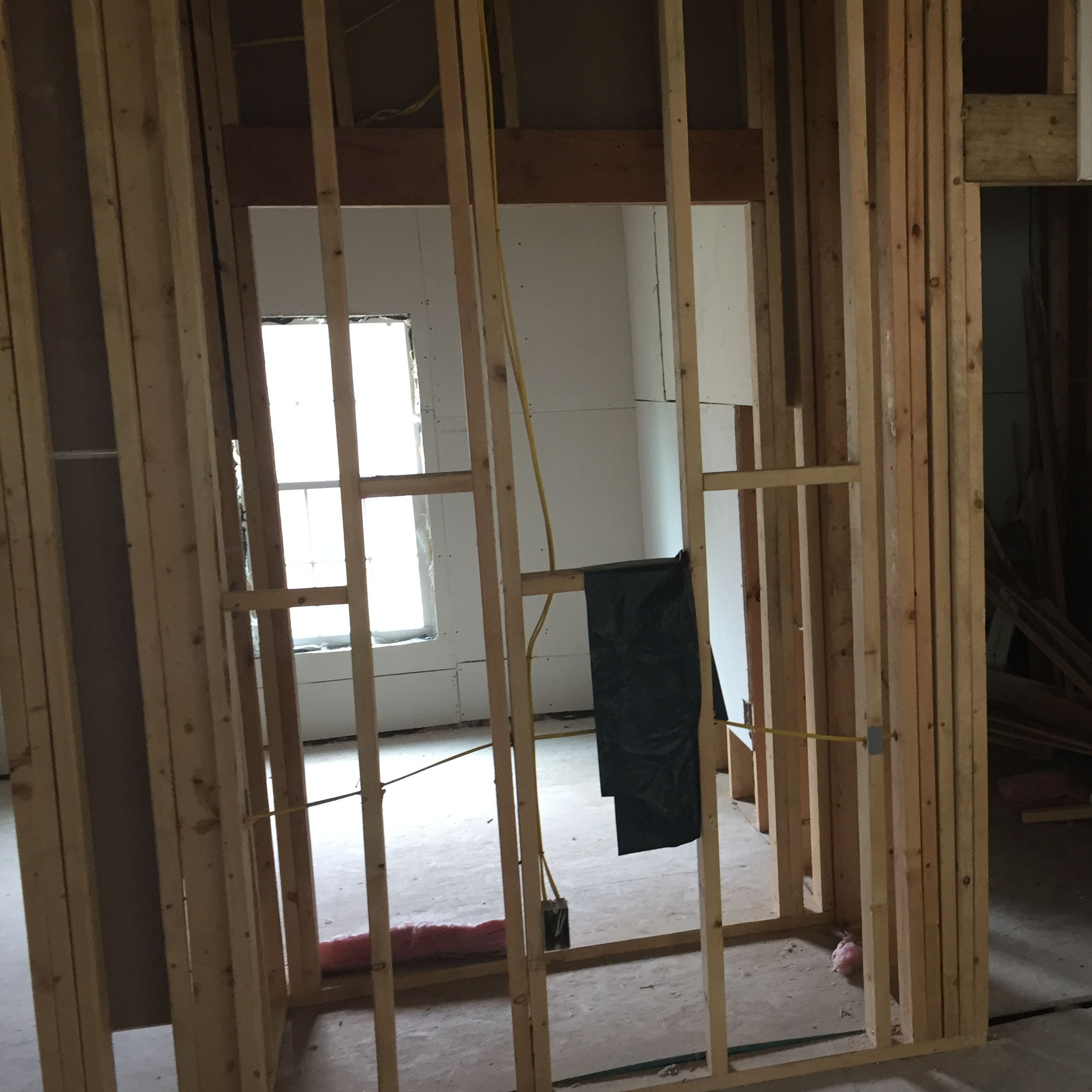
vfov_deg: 43.8
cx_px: 795
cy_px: 588
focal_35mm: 38
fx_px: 1356
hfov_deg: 42.7
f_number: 2.2
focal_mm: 4.15
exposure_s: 1/30
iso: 100
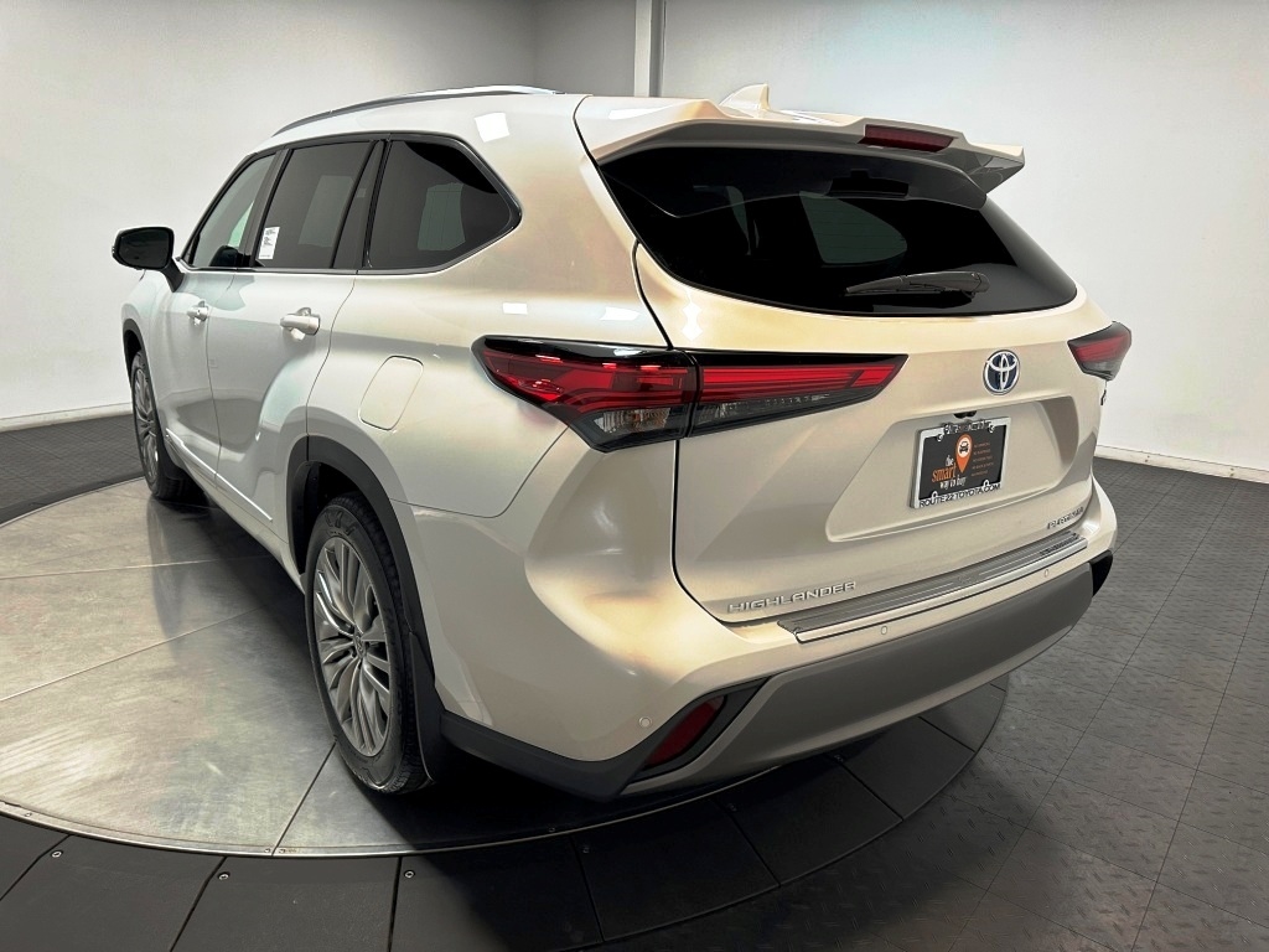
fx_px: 880
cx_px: 634
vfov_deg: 56.8
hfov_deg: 71.6
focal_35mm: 24
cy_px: 476
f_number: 1.78
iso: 200
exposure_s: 1/60
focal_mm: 6.86
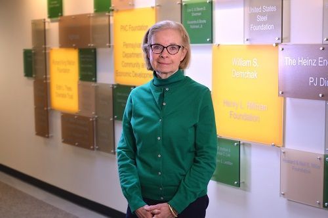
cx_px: 164
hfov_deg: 33.4
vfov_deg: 22.6
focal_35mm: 60
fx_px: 546
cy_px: 109
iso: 200
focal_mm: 40
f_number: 5.3
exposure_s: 1/30
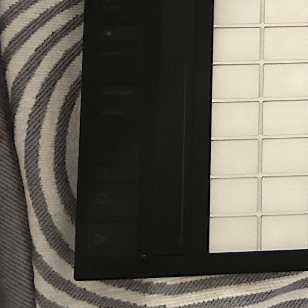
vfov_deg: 20.5
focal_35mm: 80
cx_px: 475
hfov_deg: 18.8
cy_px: -44
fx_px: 805
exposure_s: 1/25
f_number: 1.5
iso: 800
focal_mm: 5.7
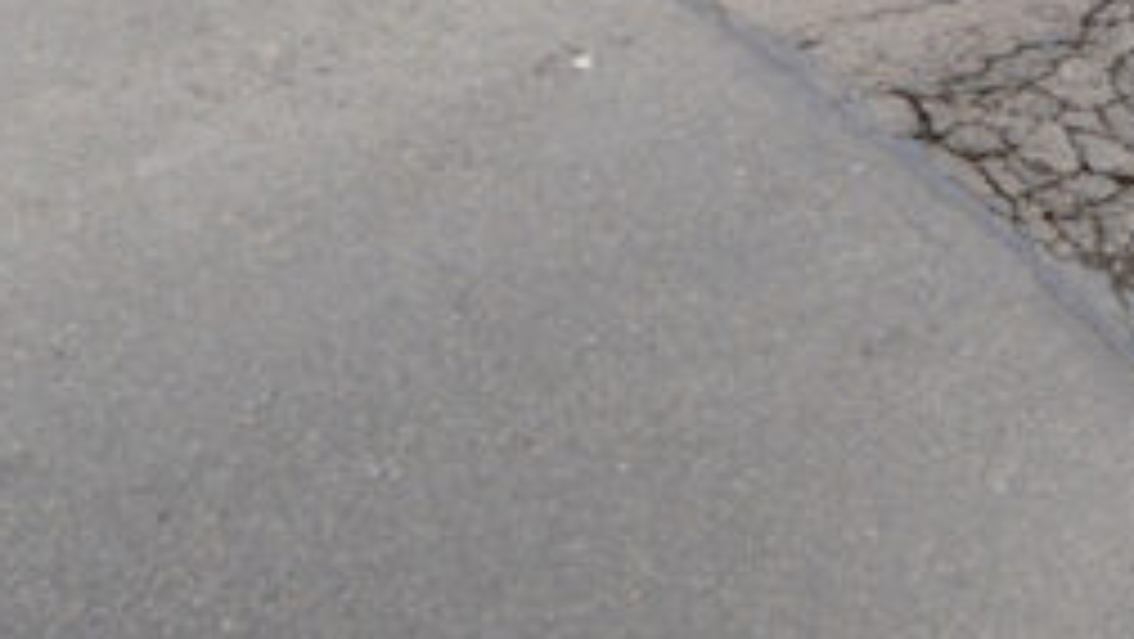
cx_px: 806
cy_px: -700
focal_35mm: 51
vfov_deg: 16.6
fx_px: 1534
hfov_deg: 39.8
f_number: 4
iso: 160
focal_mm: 12
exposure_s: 1/125
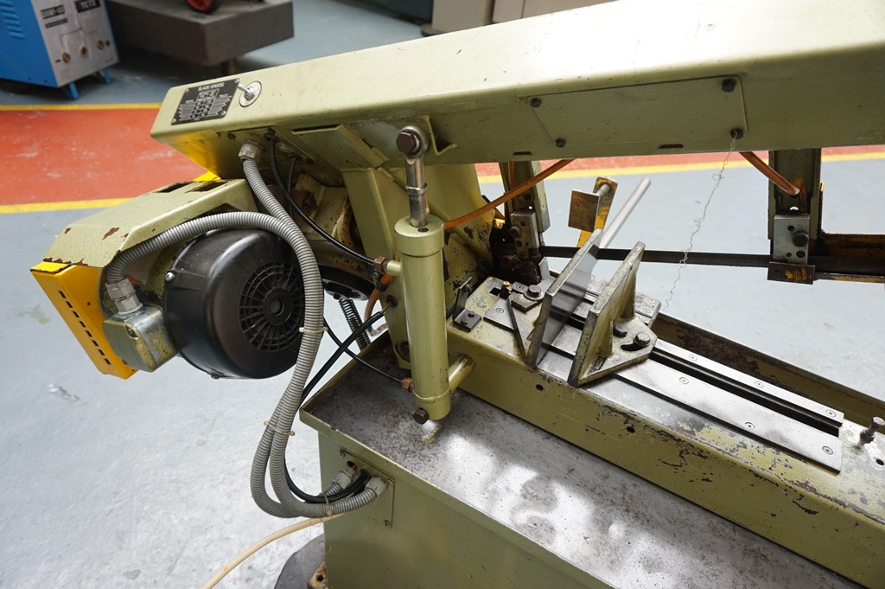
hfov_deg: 73.8
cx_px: 442
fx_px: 590
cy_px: 294
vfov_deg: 53.1
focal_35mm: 24
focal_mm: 16
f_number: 4
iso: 500
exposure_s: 1/160
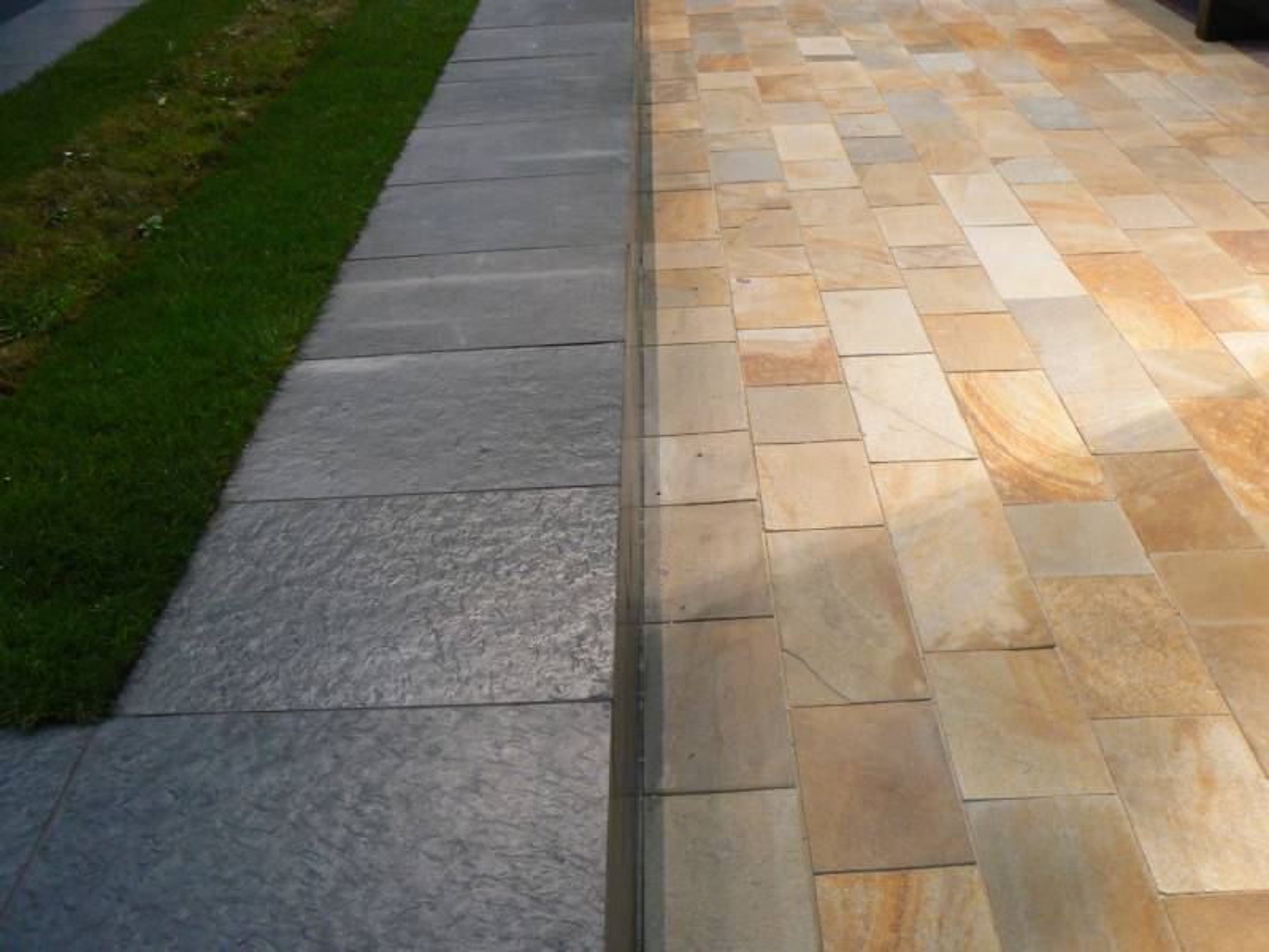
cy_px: 476
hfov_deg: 51.4
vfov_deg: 39.7
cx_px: 634
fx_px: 1320
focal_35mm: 36
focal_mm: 6
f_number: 2.8
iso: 160
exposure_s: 1/30
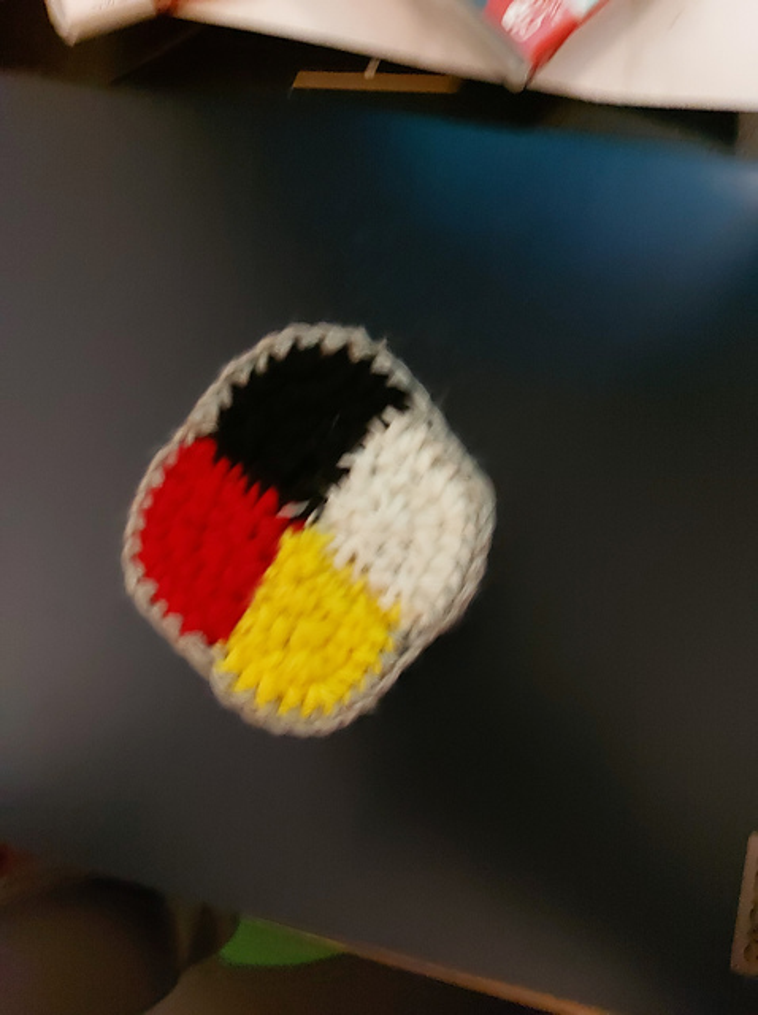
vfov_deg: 71.7
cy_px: 508
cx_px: 379
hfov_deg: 56.7
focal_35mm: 24
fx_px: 703
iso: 1250
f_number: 1.8
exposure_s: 1/15
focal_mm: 5.23
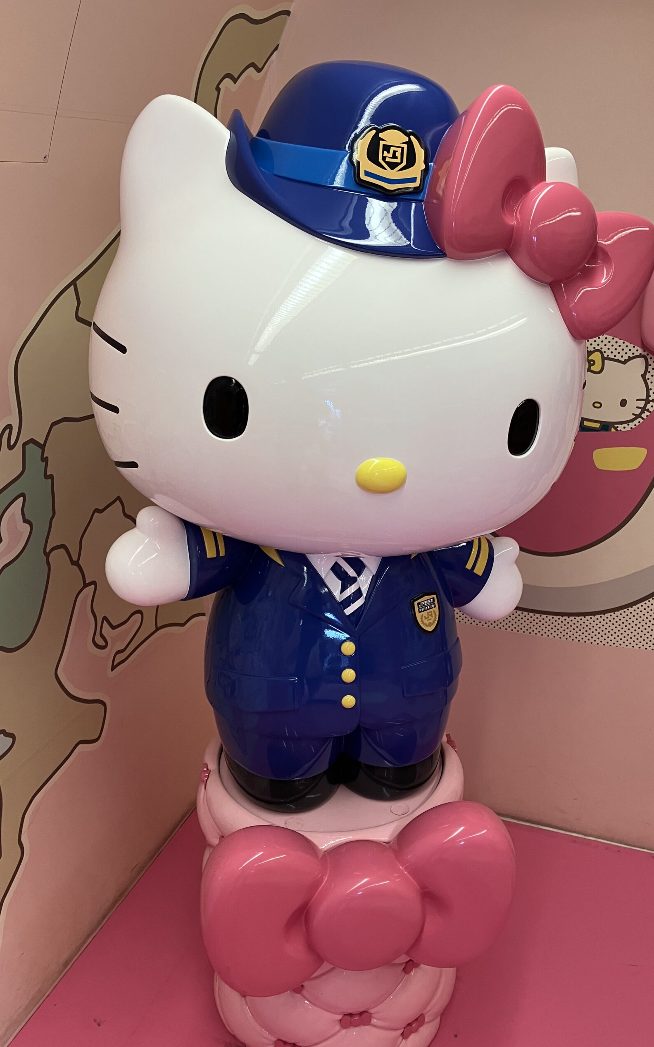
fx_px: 856
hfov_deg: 41.8
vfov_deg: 62.9
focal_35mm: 30
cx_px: 353
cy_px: 525
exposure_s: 1/60
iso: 64
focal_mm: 3.99
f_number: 1.8
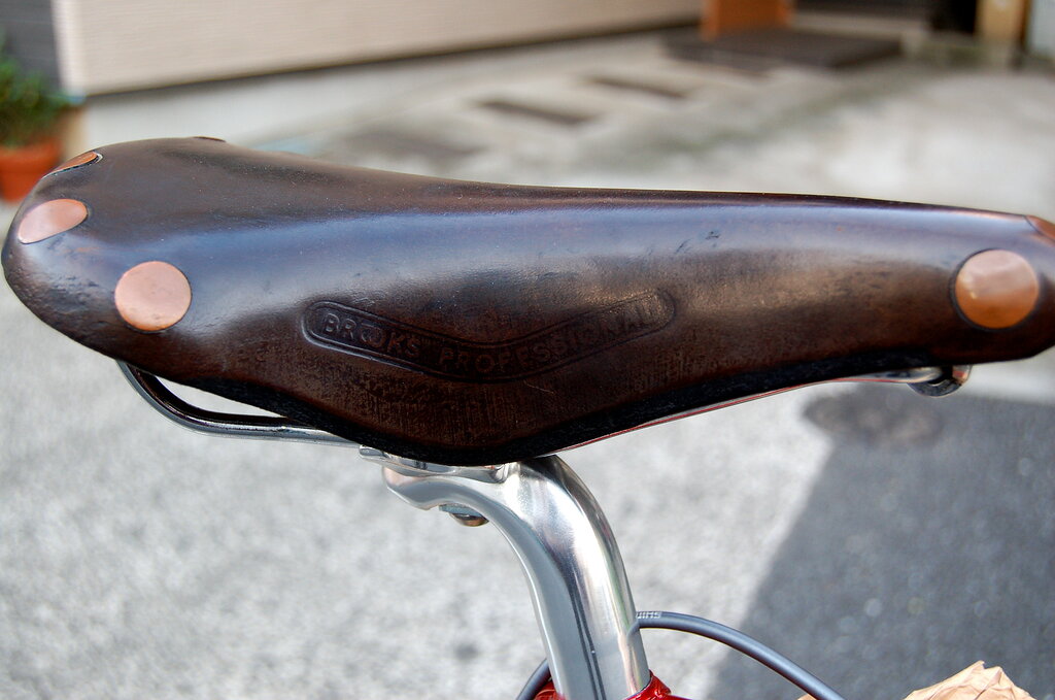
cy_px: 350
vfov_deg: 29.8
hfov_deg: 43.7
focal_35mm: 45
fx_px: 1316
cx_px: 528
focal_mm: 30
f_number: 4.5
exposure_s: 1/80
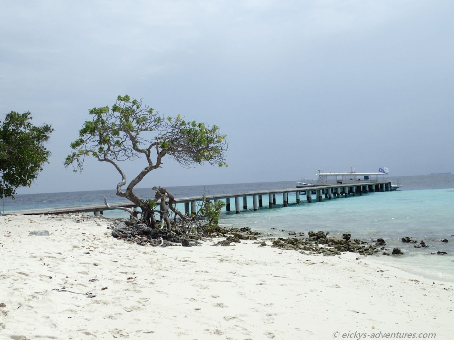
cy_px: 170
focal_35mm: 43
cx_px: 227
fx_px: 564
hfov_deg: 43.9
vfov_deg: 33.6
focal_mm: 7.86
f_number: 11
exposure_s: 1/250
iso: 100
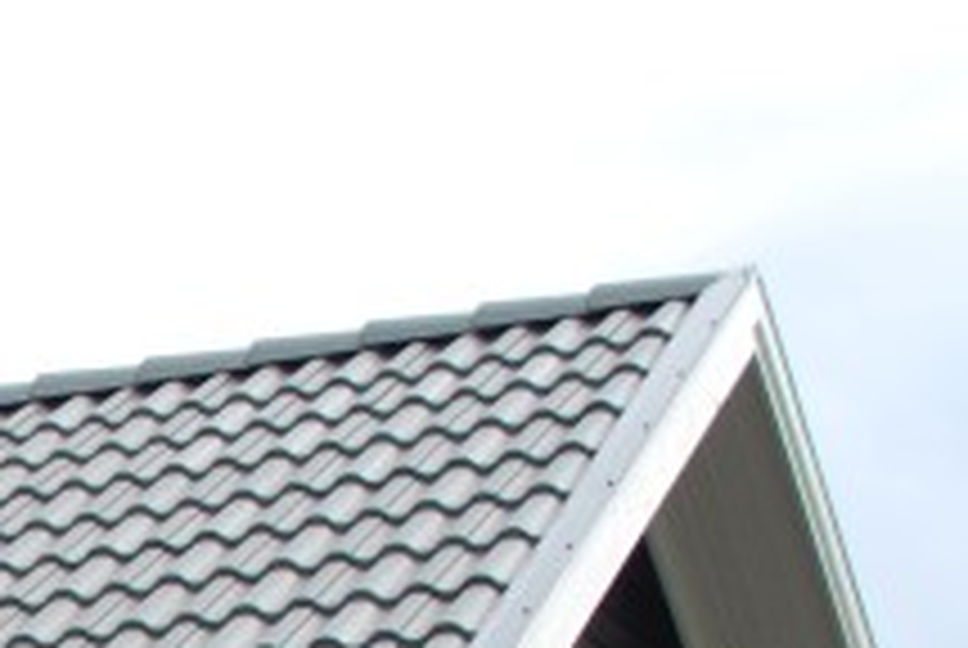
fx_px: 4739
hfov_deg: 10.3
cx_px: -1240
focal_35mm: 176
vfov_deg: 7.4
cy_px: 1436
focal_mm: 22
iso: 100
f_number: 6.3
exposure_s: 1/125
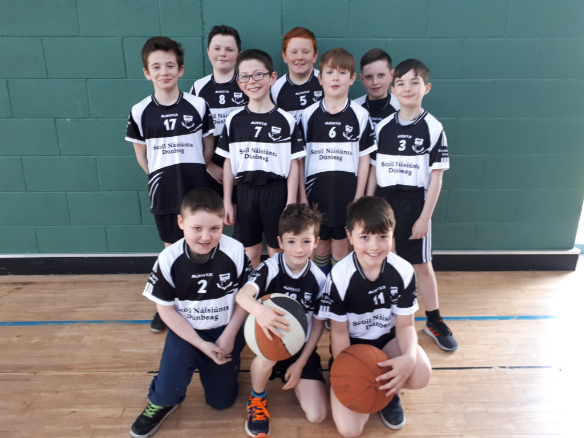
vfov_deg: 51.4
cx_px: 292
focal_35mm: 27
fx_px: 456
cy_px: 219
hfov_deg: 65.3
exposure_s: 1/33
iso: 125
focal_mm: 3.6
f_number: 1.9
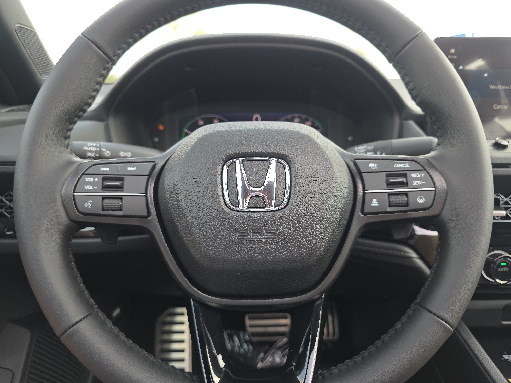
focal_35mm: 23
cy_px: 192
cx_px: 256
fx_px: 340
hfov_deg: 73.9
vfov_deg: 58.9
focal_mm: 6.3
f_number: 1.7
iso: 32
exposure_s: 1/180
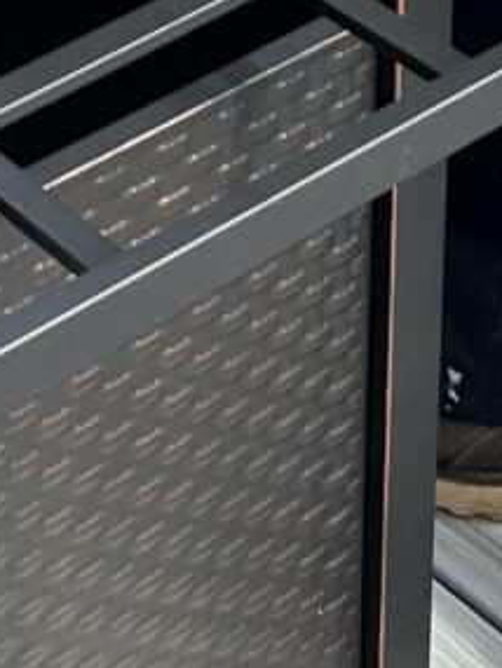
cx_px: -389
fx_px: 2705
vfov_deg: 12.2
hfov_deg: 10.0
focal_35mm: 140
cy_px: -736
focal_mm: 5.7
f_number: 1.5
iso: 50
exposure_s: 1/678
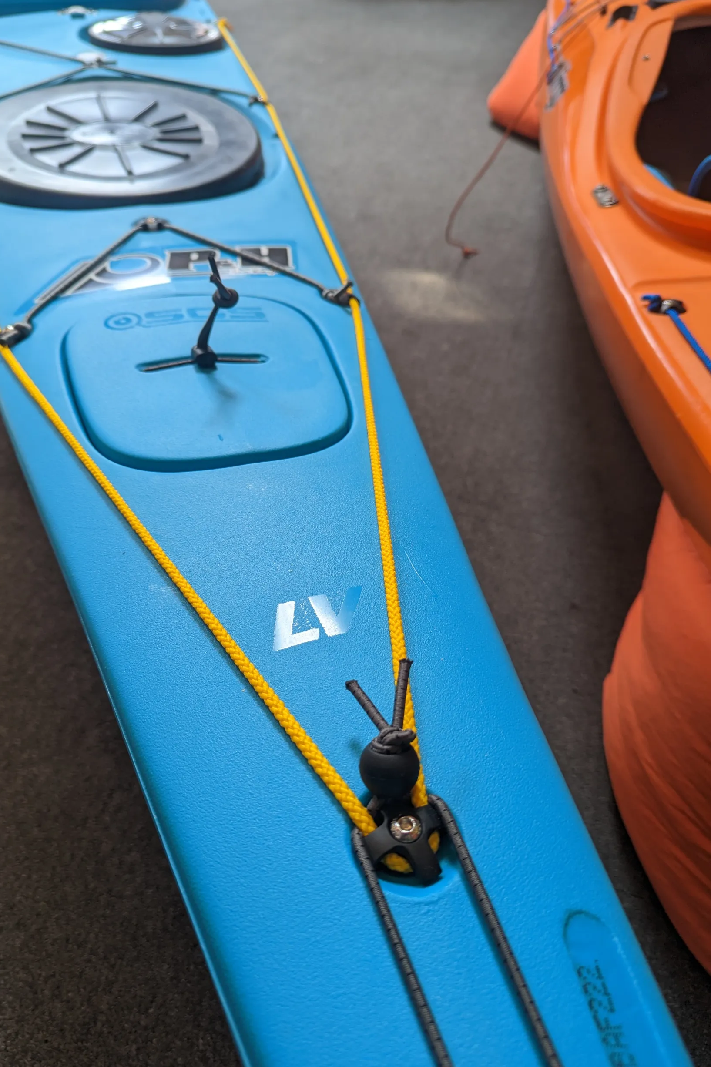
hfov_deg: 49.4
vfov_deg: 69.4
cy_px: 547
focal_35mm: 26
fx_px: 770
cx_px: 303
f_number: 1.85
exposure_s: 1/50
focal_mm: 6.81
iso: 59
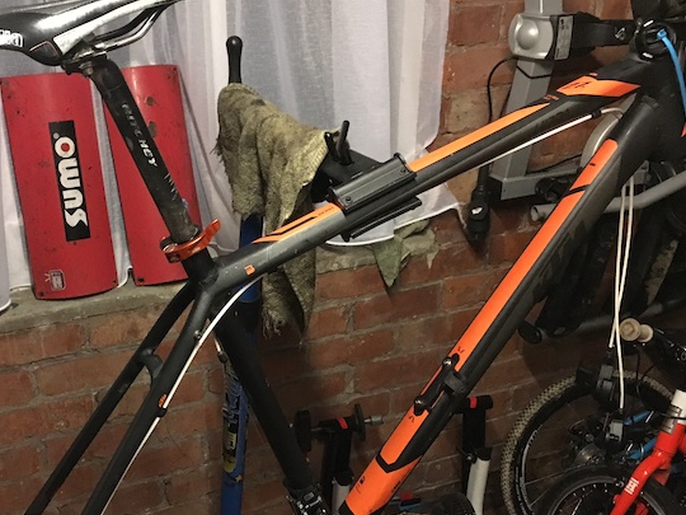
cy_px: 329
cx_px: 250
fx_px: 852
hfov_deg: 43.4
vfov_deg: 33.4
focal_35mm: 43
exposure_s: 1/17
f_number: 2.2
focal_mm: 4.15
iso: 500
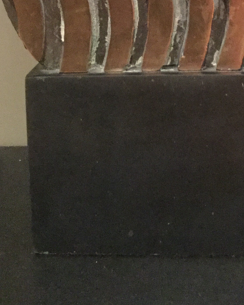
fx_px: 641
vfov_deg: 25.0
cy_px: -24
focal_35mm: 71
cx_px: 187
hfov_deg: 21.4
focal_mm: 3.3
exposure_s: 1/17
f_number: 2.4
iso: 800
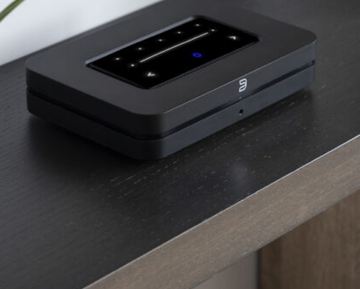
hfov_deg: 13.1
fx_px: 1567
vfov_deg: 10.5
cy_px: 101
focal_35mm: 147
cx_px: 183
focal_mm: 85
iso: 640
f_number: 7.1
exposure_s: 1/125
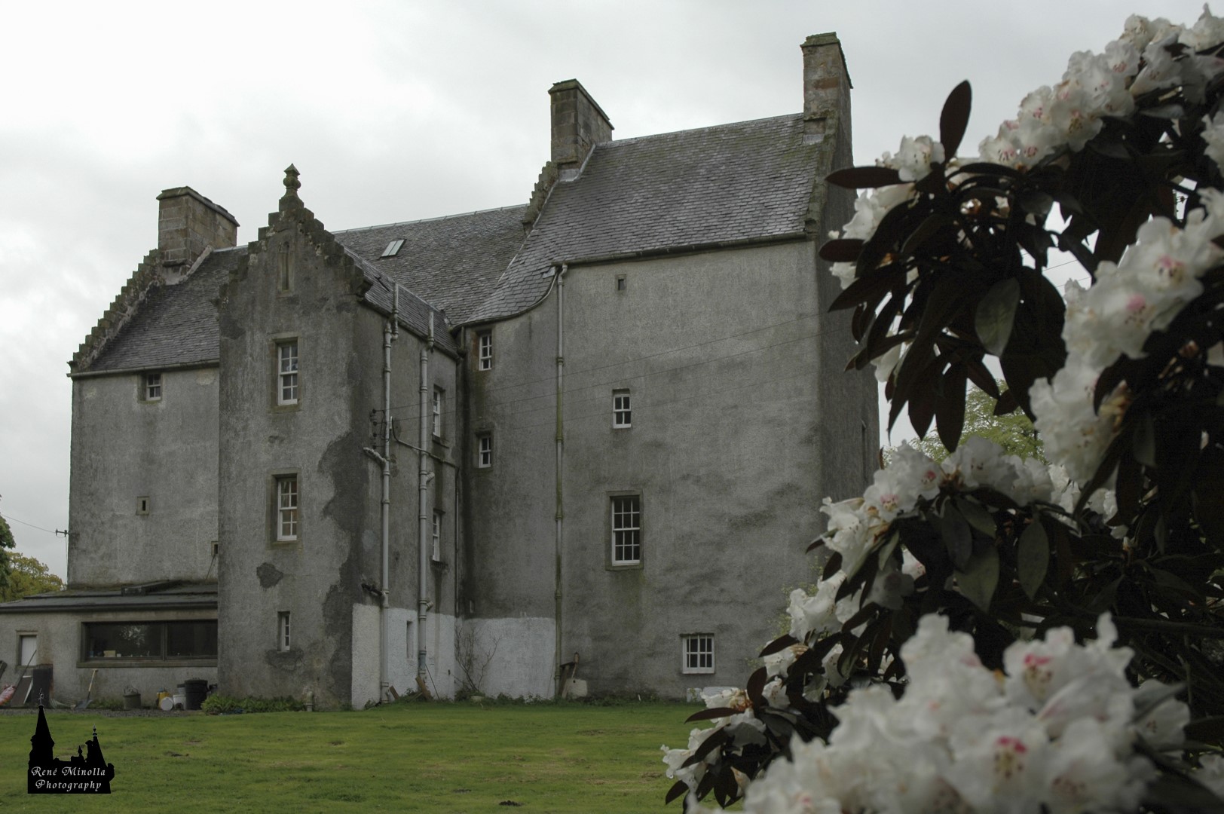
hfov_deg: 51.3
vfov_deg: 35.4
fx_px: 1274
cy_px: 407
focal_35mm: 38
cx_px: 612
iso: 200
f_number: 6.3
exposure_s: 1/160
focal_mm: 25
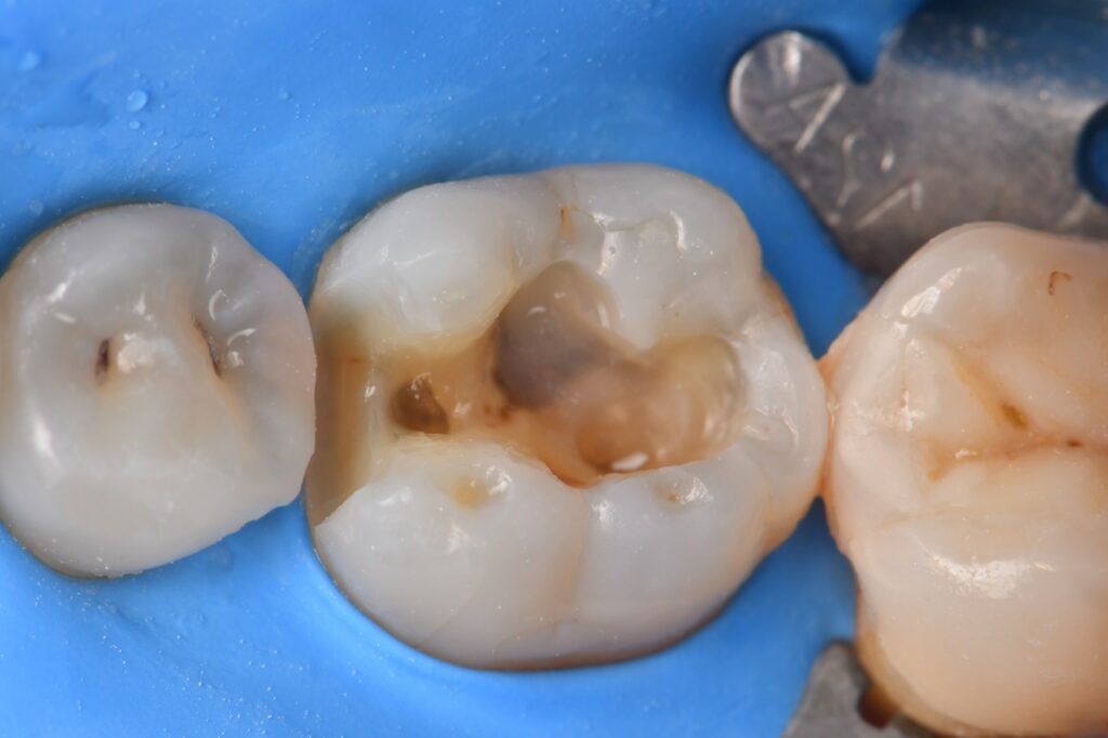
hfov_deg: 13.1
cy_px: 369
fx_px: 4830
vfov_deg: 8.7
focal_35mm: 157
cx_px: 554
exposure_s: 1/160
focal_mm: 105
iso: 200
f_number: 32
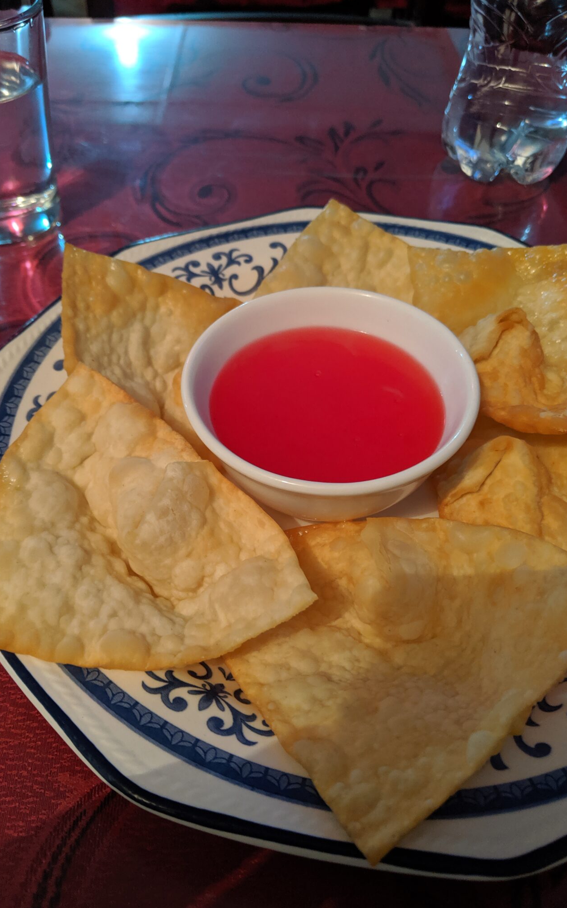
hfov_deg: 43.1
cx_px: 274
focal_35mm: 29
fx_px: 717
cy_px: 455
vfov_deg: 64.6
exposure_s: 1/40
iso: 430
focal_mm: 4.44
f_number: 1.8
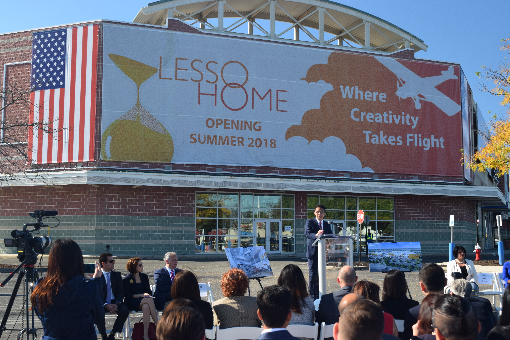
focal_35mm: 48
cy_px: 170
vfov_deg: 28.1
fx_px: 680
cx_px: 255
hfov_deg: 41.1
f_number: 8
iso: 400
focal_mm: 32
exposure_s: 1/250
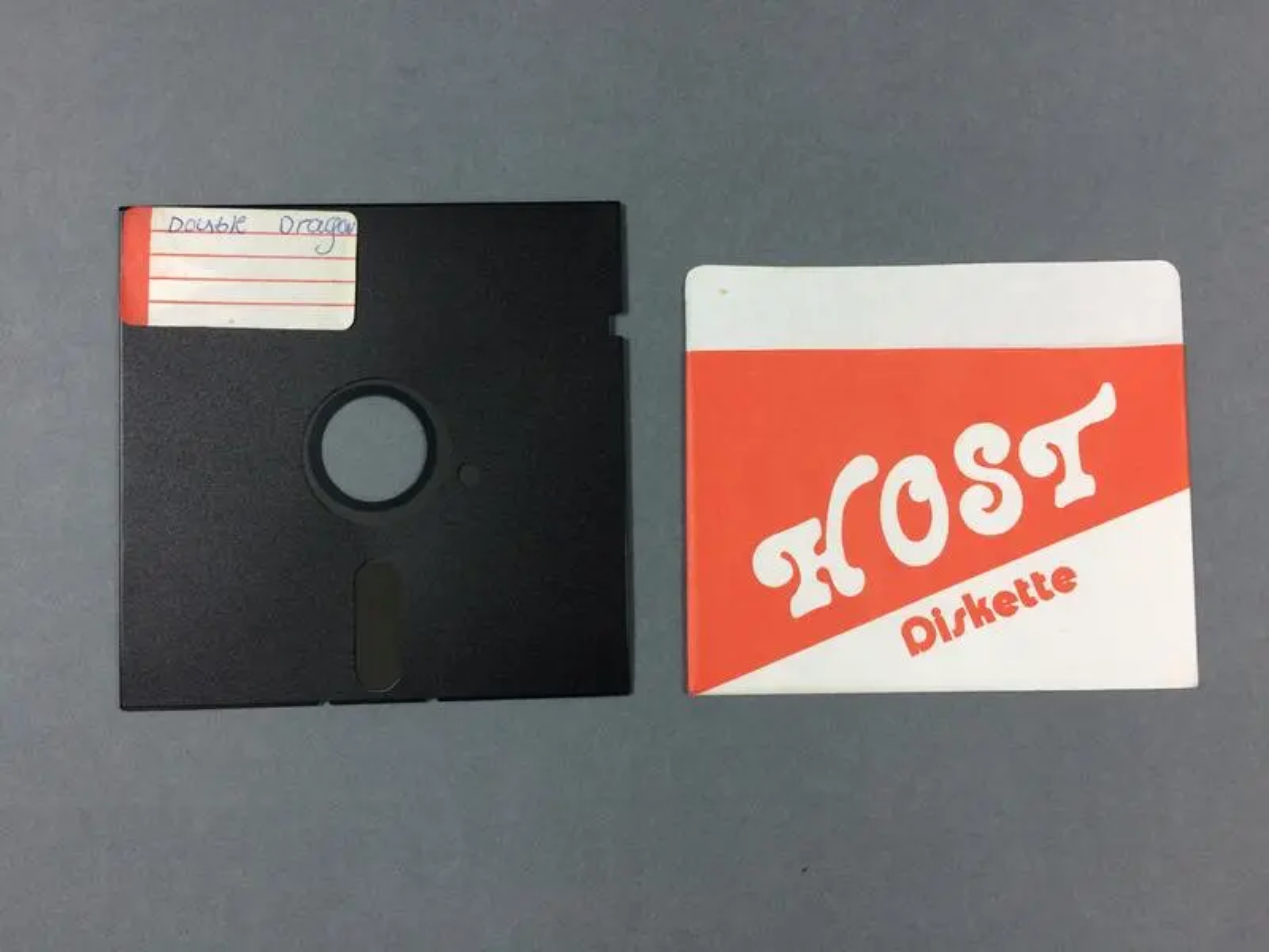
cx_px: 634
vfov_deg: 48.2
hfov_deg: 61.7
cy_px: 476
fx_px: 1063
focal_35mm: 29
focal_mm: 4.15
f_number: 2.2
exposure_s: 1/33
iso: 160
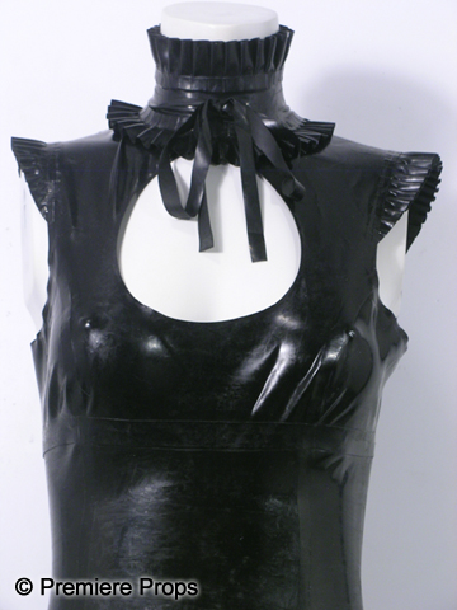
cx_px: 228
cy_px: 305
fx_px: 1901
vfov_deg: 18.2
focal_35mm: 108
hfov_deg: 13.7
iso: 100
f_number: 5.1
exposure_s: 1/8
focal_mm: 22.5
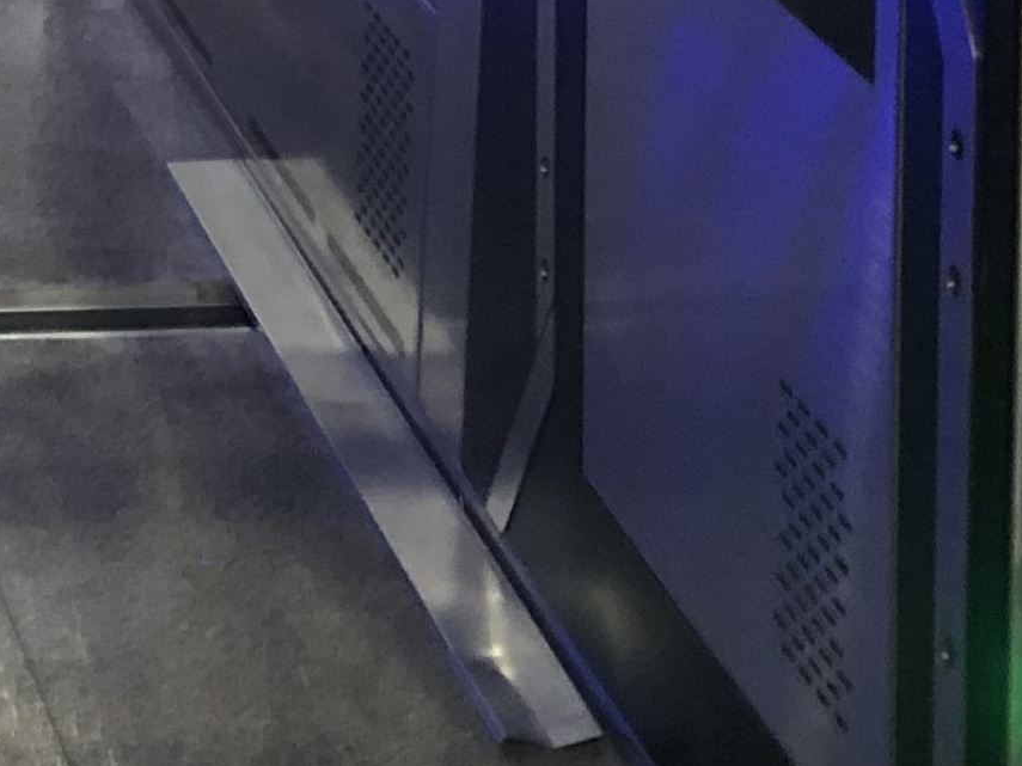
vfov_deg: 10.7
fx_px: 3897
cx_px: -636
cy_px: -490
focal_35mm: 132
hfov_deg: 13.8
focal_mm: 3.99
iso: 80
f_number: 1.8
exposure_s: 1/5
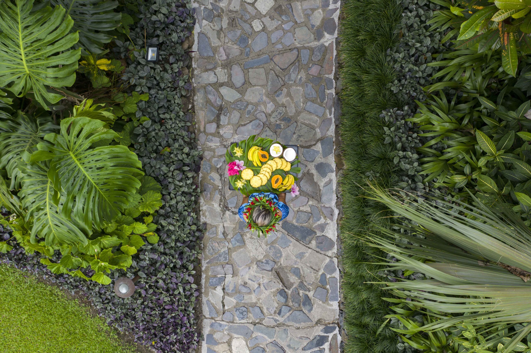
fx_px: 413
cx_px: 266
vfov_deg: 46.4
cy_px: 176
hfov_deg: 65.5
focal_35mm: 28
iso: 100
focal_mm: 10.26
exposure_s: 1/80
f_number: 3.5
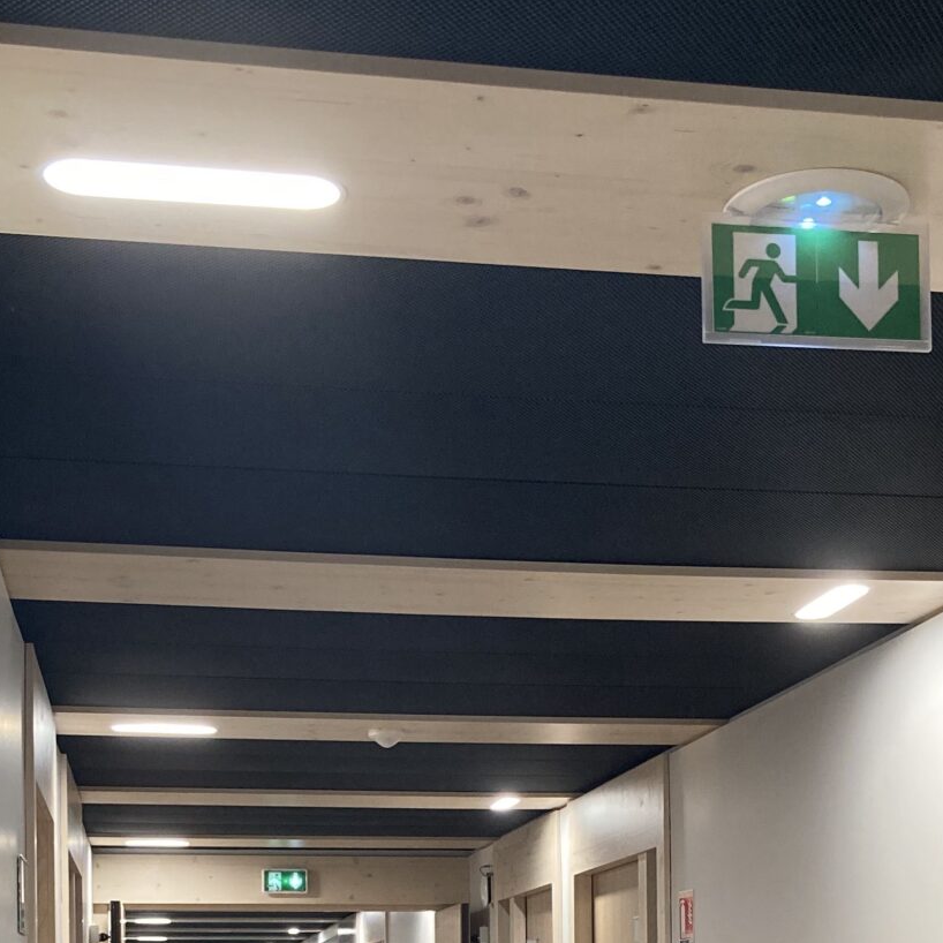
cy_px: 1028
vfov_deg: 25.7
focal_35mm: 62
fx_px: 1911
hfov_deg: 27.7
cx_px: 508
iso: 160
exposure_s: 1/60
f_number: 1.8
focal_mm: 3.99
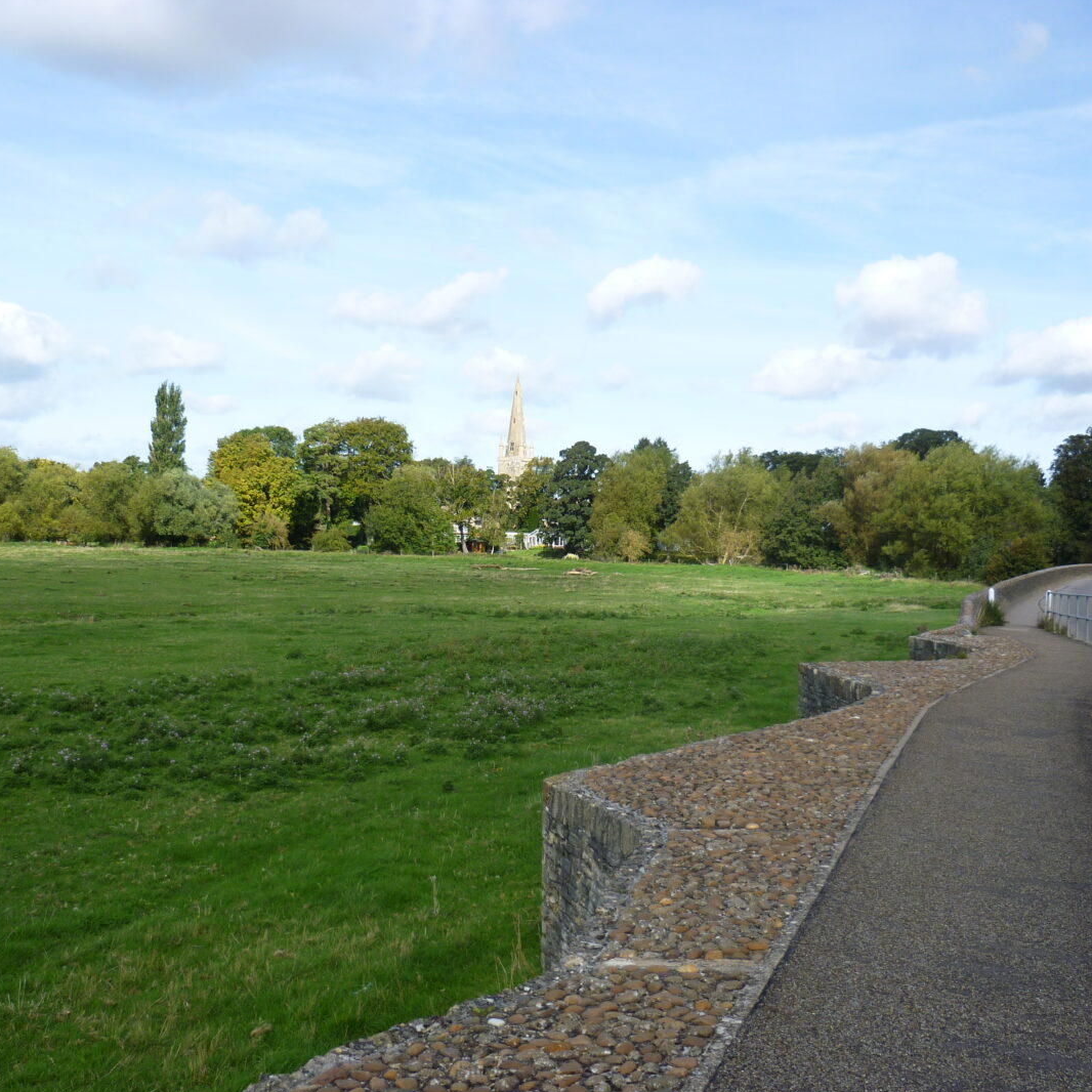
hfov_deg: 44.9
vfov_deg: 44.9
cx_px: 552
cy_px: 551
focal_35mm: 37
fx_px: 1321
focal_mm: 5.5
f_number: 2.8
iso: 80
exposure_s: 1/1000
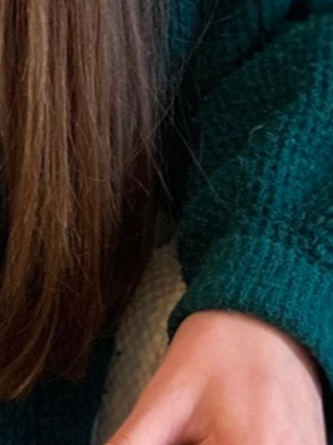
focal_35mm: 106
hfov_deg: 13.3
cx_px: -135
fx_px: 1361
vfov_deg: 16.1
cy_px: -320
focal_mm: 4.25
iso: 400
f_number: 1.8
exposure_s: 1/60
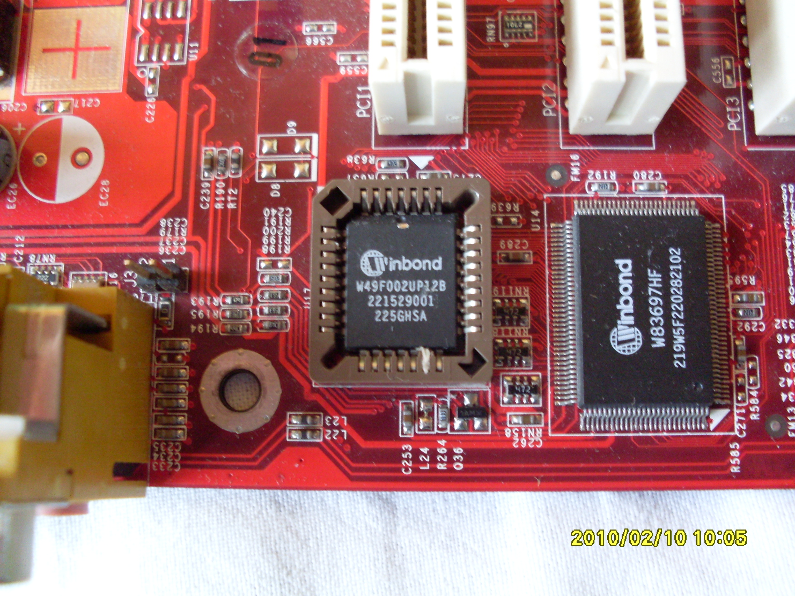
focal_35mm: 38
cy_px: 298
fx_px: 873
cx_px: 398
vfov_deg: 37.7
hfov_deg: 49.0
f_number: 2.8
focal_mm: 6.3
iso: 200
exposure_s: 1/15
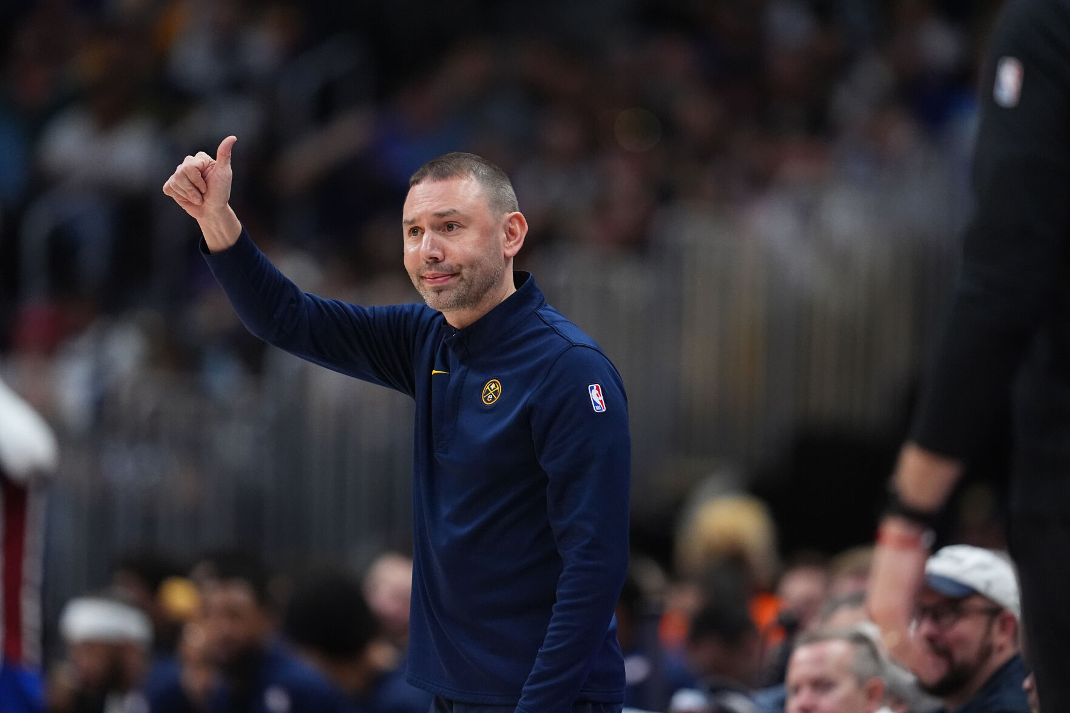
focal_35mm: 400
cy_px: 356
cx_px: 535
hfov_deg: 5.2
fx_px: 11887
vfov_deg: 3.4
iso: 5000
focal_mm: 400
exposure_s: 1/2000
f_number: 3.2
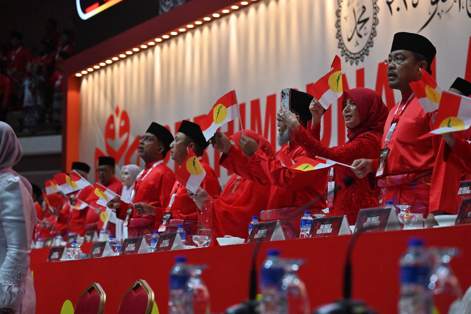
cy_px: 157
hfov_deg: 17.1
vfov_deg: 11.4
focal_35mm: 120
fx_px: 1570
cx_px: 236
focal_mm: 120
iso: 4000
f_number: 5
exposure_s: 1/1600
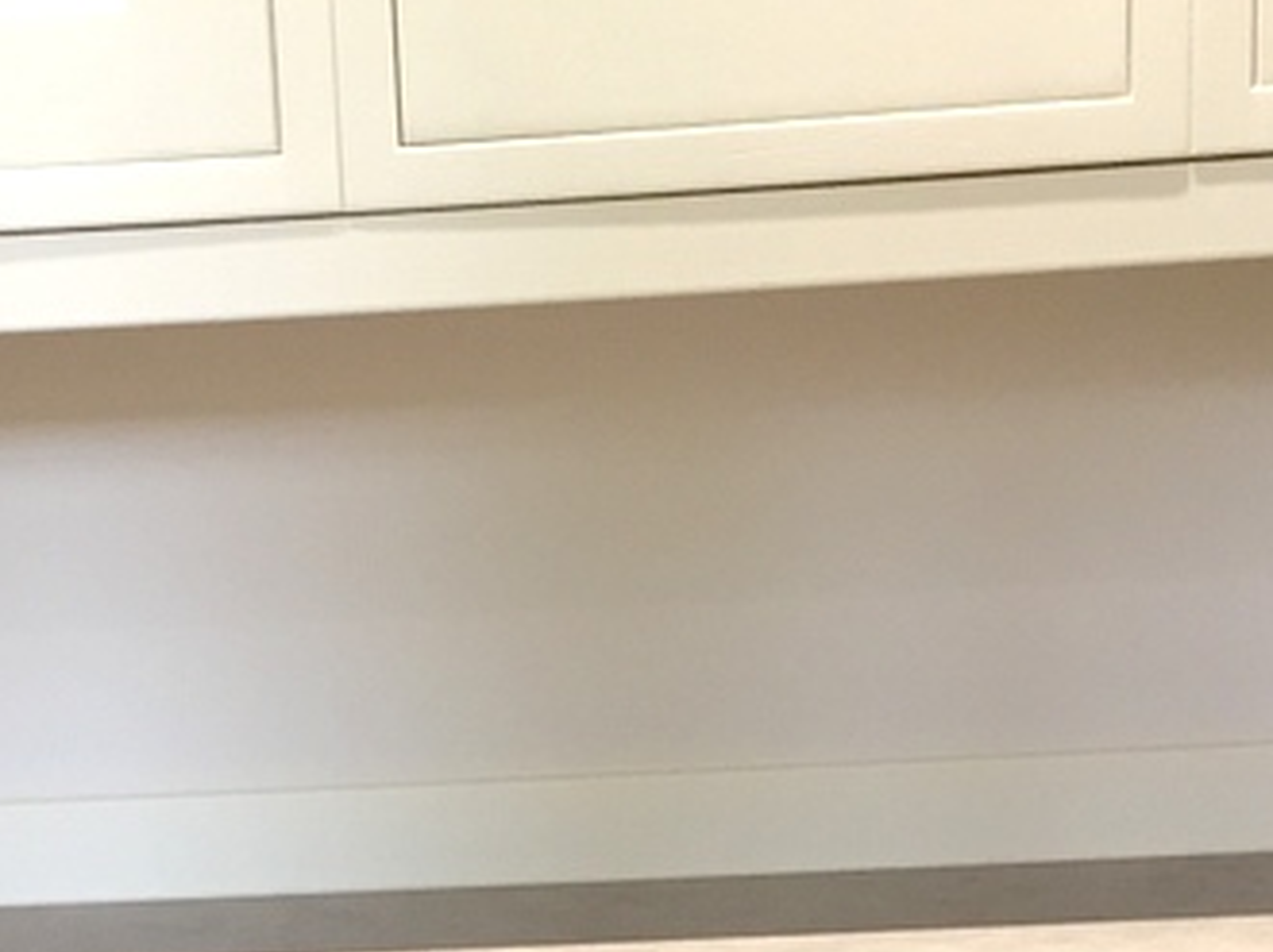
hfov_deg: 21.7
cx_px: 386
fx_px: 3307
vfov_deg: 15.6
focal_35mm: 90
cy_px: 1226
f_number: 2.2
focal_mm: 4.15
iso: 80
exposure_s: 1/33
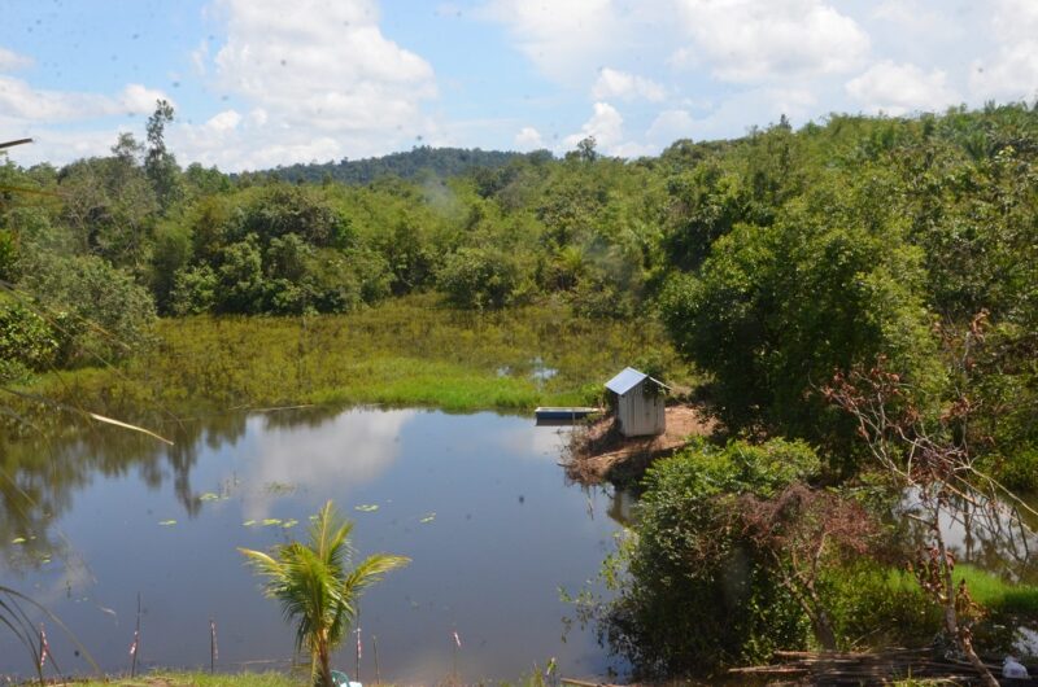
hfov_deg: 32.0
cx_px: 519
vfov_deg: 21.5
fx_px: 1813
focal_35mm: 63
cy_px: 344
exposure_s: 1/250
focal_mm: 42
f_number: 25
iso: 1000
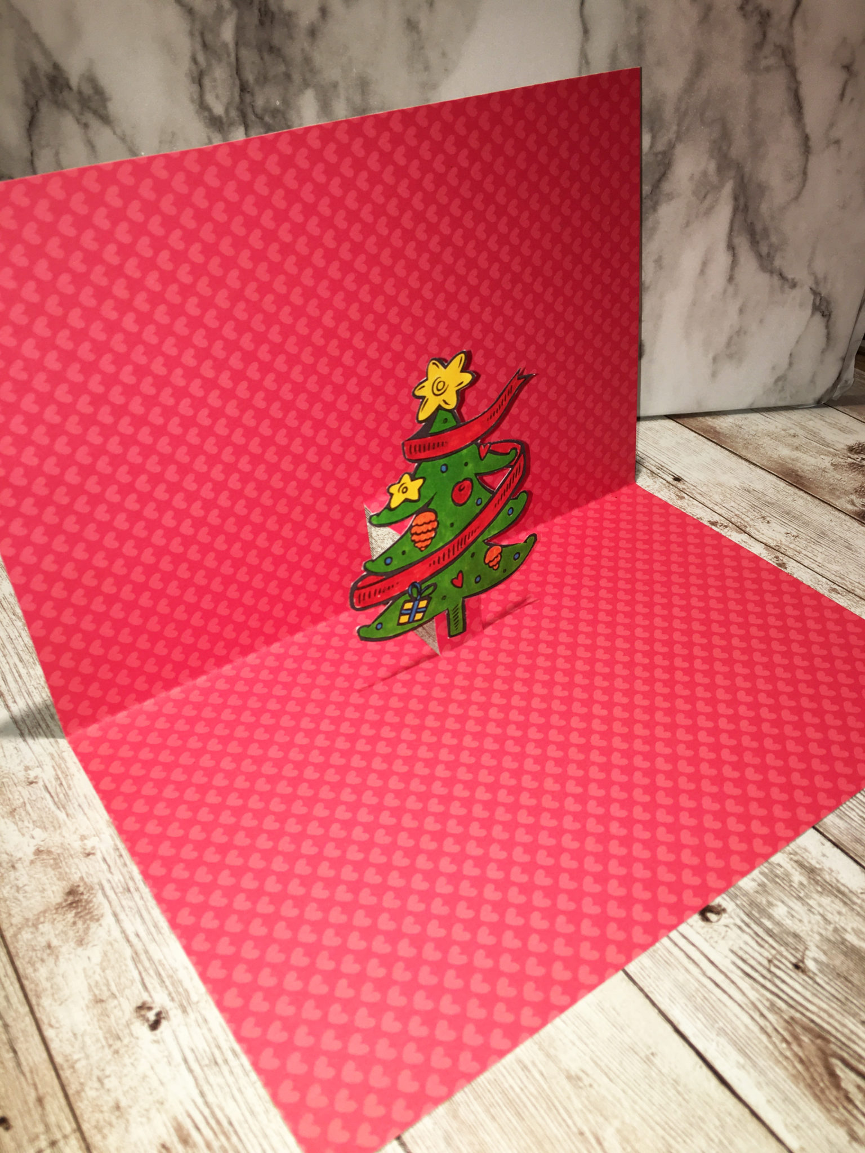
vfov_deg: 61.7
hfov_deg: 48.2
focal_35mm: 29
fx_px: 966
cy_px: 576
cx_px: 432
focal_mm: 4.15
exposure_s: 1/64
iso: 25
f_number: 2.2
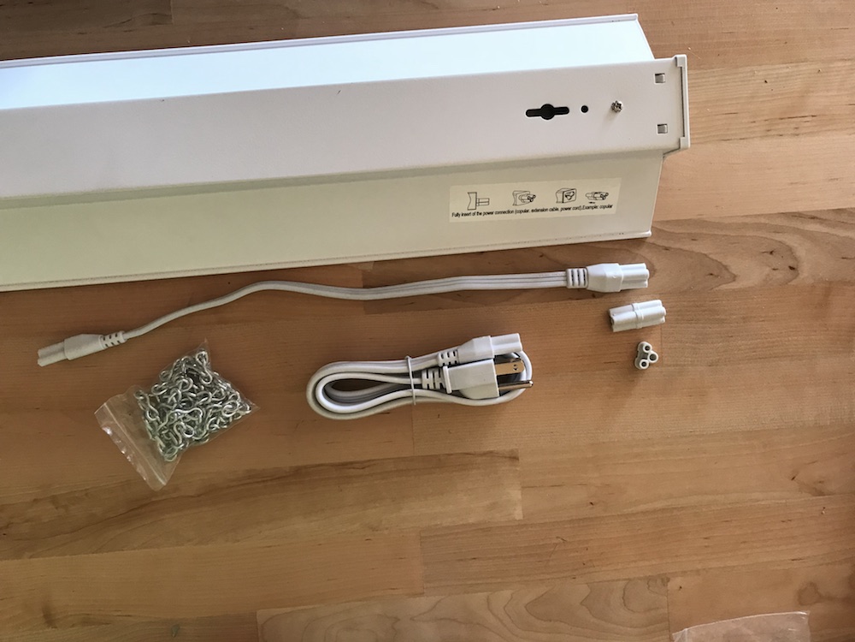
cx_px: 428
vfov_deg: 49.7
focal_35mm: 28
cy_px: 321
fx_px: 692
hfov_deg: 63.4
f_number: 1.8
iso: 40
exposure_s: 1/20
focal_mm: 3.99
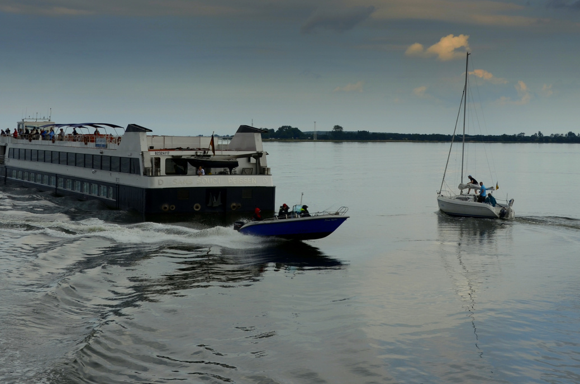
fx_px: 1061
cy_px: 91
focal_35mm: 66
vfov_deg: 20.3
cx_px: 282
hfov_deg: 30.6
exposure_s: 1/400
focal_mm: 28
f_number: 10
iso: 200
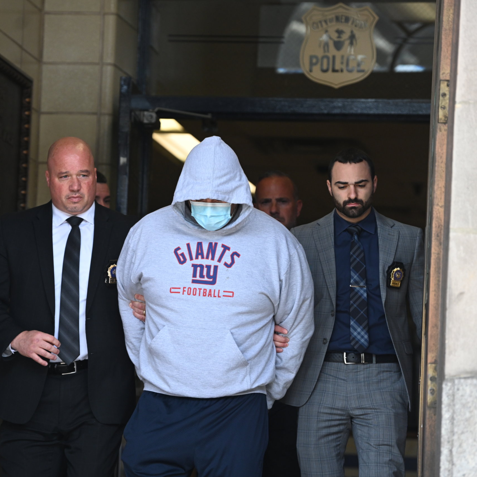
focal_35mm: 217
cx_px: 209
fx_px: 3383
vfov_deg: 8.1
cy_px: 238
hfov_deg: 8.1
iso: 1400
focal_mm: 170
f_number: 3.5
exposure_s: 1/1000
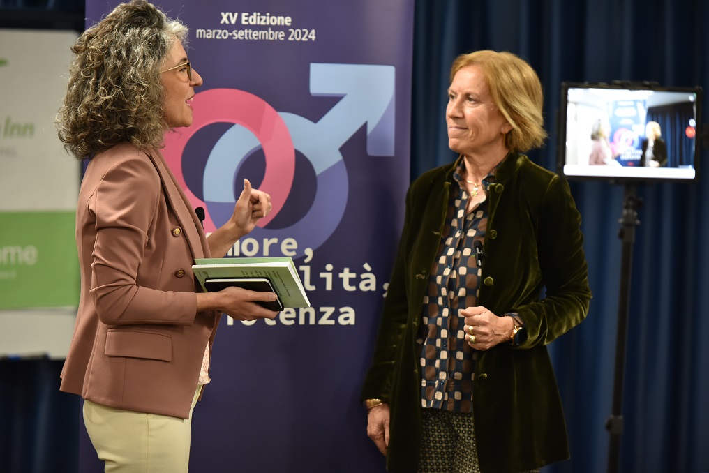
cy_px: 236
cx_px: 354
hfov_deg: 12.8
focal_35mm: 160
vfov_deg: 8.6
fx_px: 3152
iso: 2000
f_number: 3.2
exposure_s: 1/125
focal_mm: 160
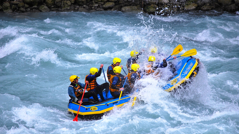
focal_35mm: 316
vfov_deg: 3.8
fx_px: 2003
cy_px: 62
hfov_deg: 6.8
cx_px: 120
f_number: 5.6
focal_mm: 200
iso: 200
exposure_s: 1/1000
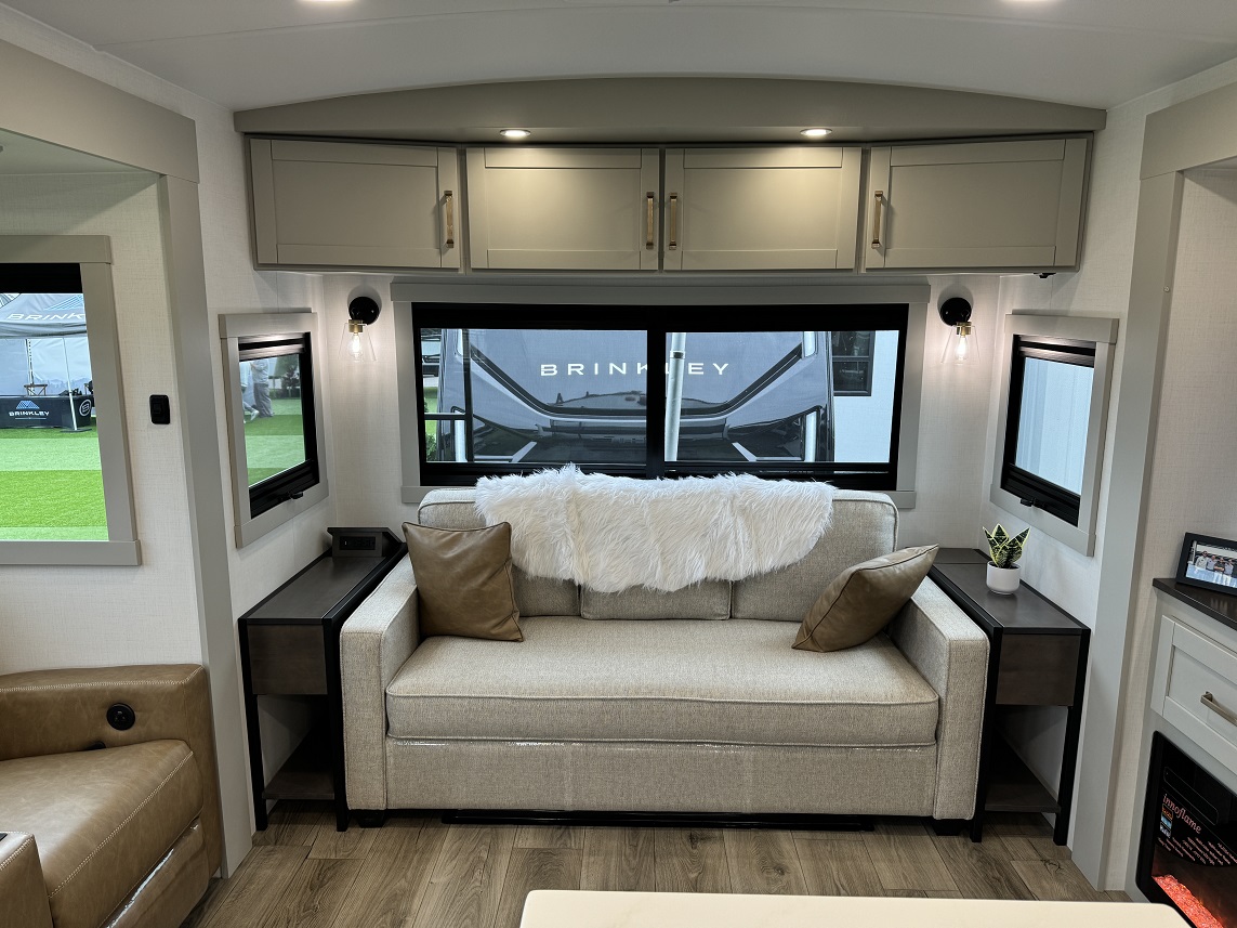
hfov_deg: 71.6
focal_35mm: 24
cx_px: 618
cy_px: 464
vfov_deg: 56.8
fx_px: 858
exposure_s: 1/82
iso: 80
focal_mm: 6.76
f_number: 1.78
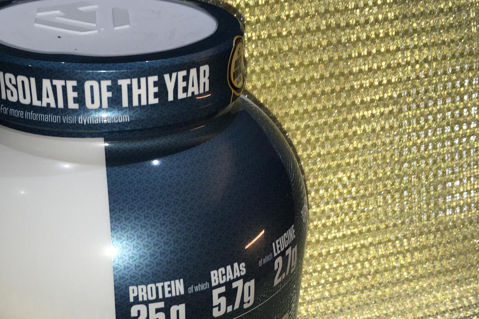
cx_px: 190
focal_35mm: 52
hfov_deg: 38.0
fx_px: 692
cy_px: 285
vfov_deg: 25.2
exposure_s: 1/72
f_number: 2.2
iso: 25
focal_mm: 4.15
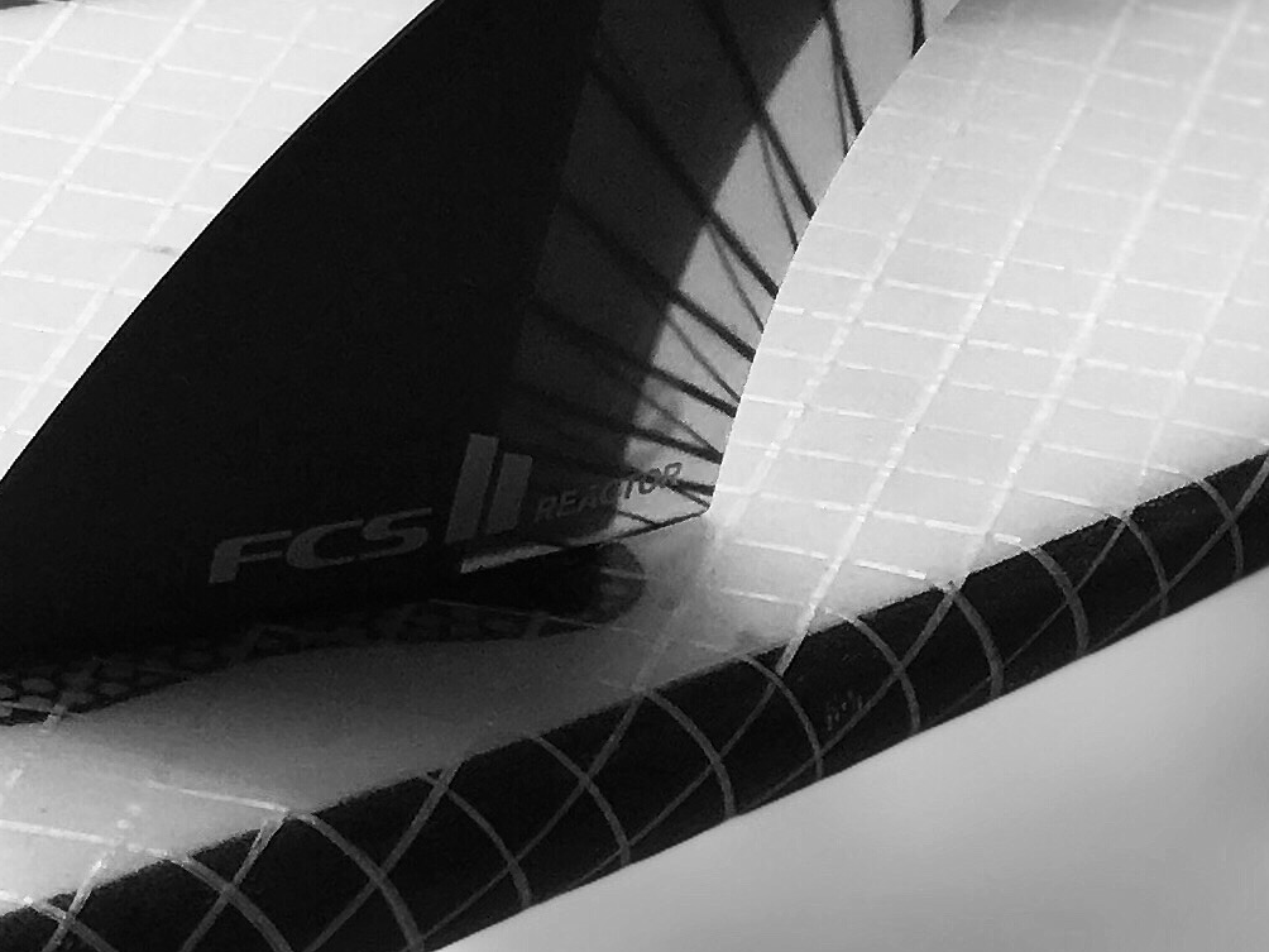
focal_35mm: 229
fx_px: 8395
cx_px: -574
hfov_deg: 8.5
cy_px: 211
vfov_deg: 6.5
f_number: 2.8
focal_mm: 6.6
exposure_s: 1/1916
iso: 20
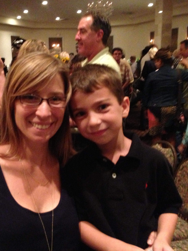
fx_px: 326
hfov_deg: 31.9
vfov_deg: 42.1
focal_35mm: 45
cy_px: 127
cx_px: 61
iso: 800
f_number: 2.4
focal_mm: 4.13
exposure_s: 1/15
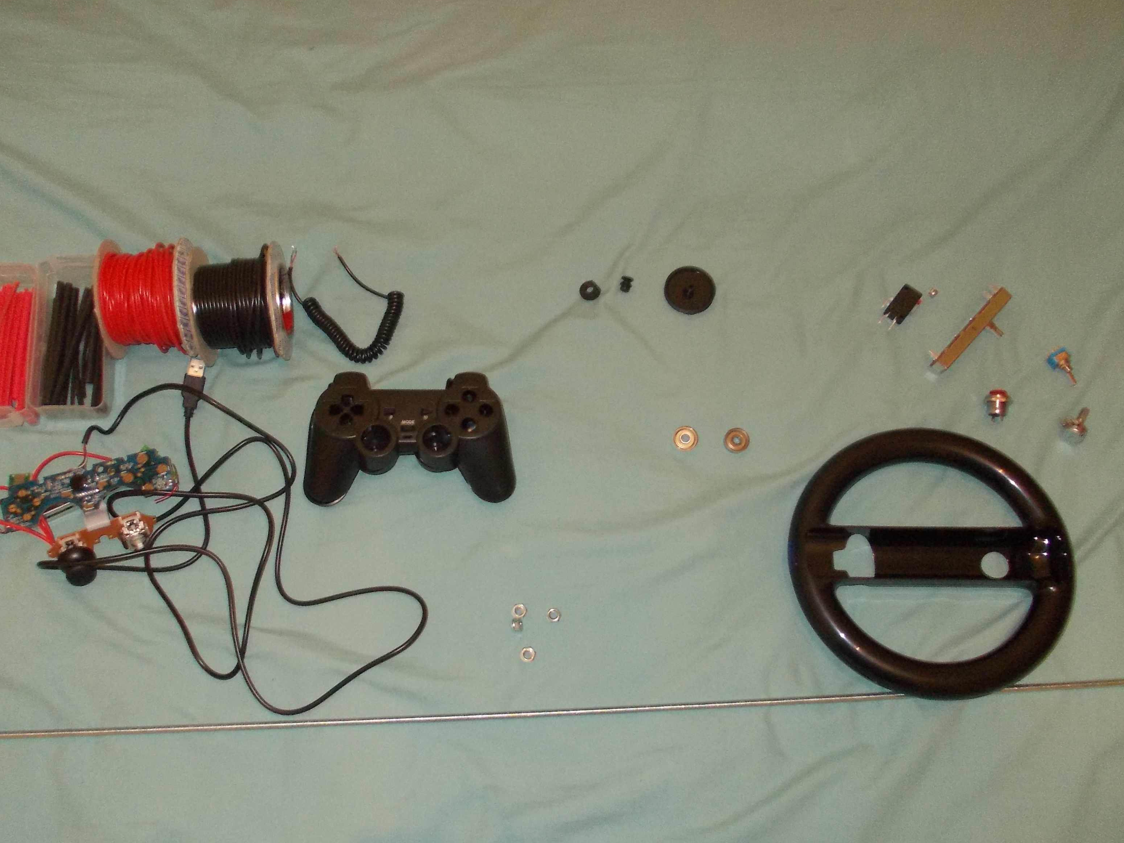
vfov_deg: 42.8
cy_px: 492
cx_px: 523
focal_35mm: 33
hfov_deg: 55.3
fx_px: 1071
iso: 200
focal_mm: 4
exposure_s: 1/25
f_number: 2.7
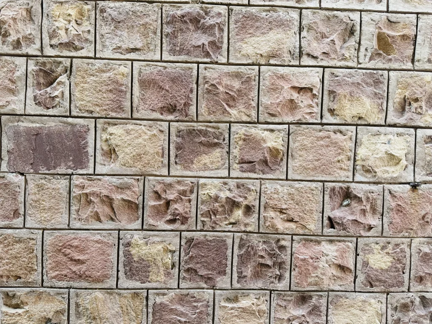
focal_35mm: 24
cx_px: 216
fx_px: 300
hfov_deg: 71.6
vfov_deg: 56.8
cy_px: 162
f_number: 1.78
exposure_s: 1/121
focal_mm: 6.86
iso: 100
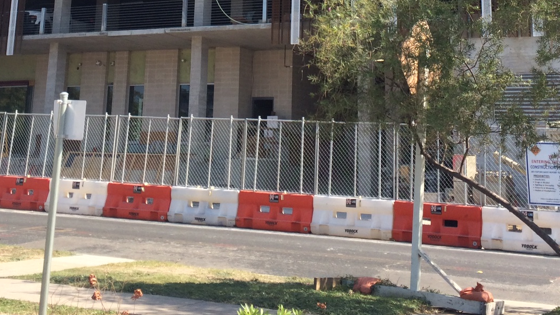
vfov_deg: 18.1
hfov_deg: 33.8
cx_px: 252
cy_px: -98
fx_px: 921
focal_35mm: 62
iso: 32
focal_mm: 4.15
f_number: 2.2
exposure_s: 1/977
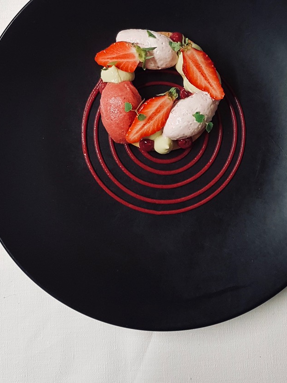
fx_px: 442
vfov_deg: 45.8
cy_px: 117
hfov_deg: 35.8
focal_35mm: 40
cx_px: 173
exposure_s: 1/50
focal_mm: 4.2
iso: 125
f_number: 1.7
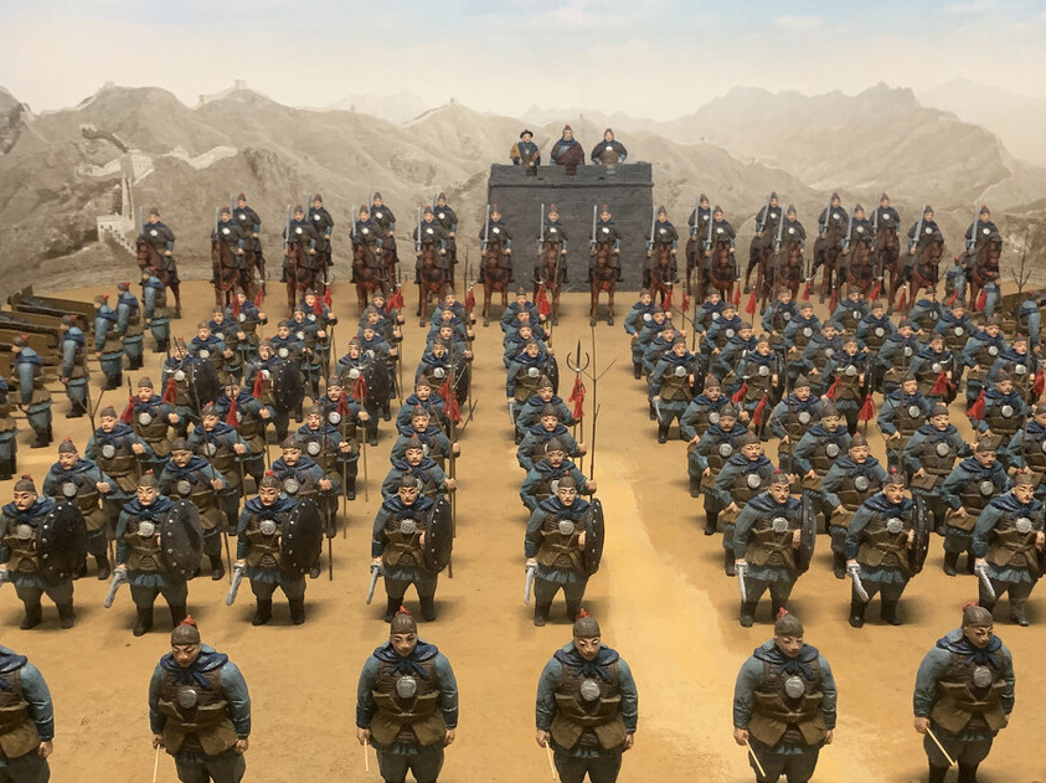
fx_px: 1117
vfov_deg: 38.2
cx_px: 531
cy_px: 519
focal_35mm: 37
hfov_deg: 50.2
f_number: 1.8
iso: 500
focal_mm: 4.25
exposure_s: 1/25
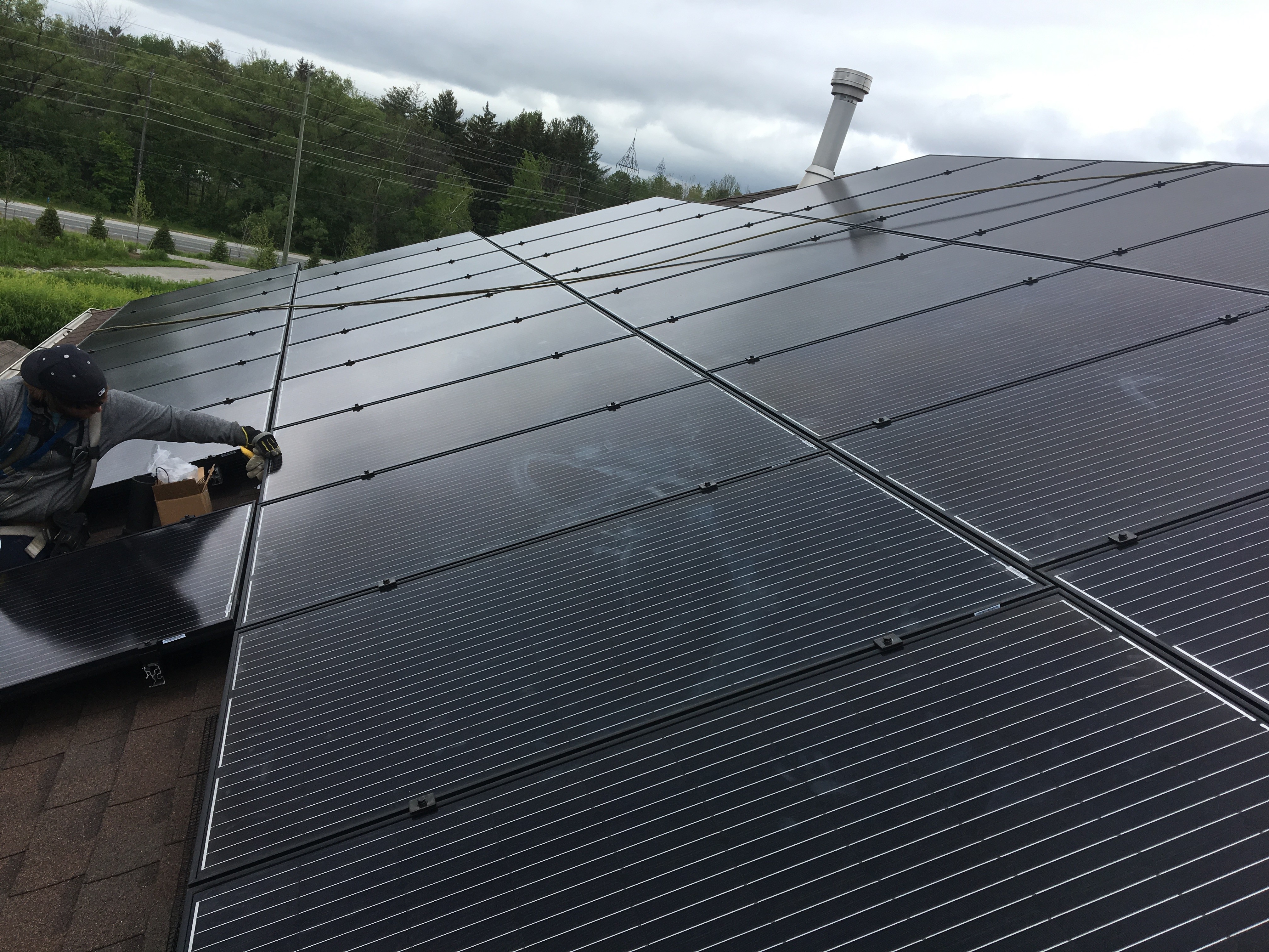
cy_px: 476
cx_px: 634
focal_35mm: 29
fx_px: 1063
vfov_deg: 48.2
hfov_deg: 61.7
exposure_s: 1/938
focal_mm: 4.15
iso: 25
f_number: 2.2
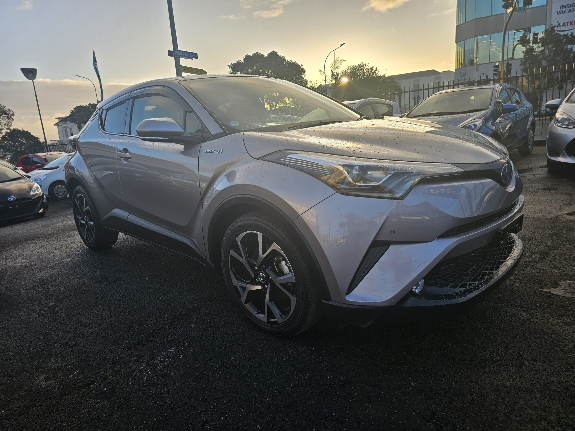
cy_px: 216
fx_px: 382
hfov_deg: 73.9
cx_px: 288
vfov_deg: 58.9
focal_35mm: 23
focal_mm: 6.3
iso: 10
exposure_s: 1/214
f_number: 1.7
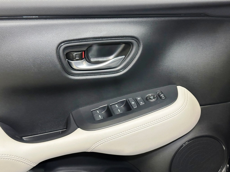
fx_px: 319
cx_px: 115
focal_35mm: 48
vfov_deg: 30.3
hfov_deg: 39.7
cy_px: 86
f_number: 1.78
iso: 500
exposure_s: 1/40
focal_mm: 6.86
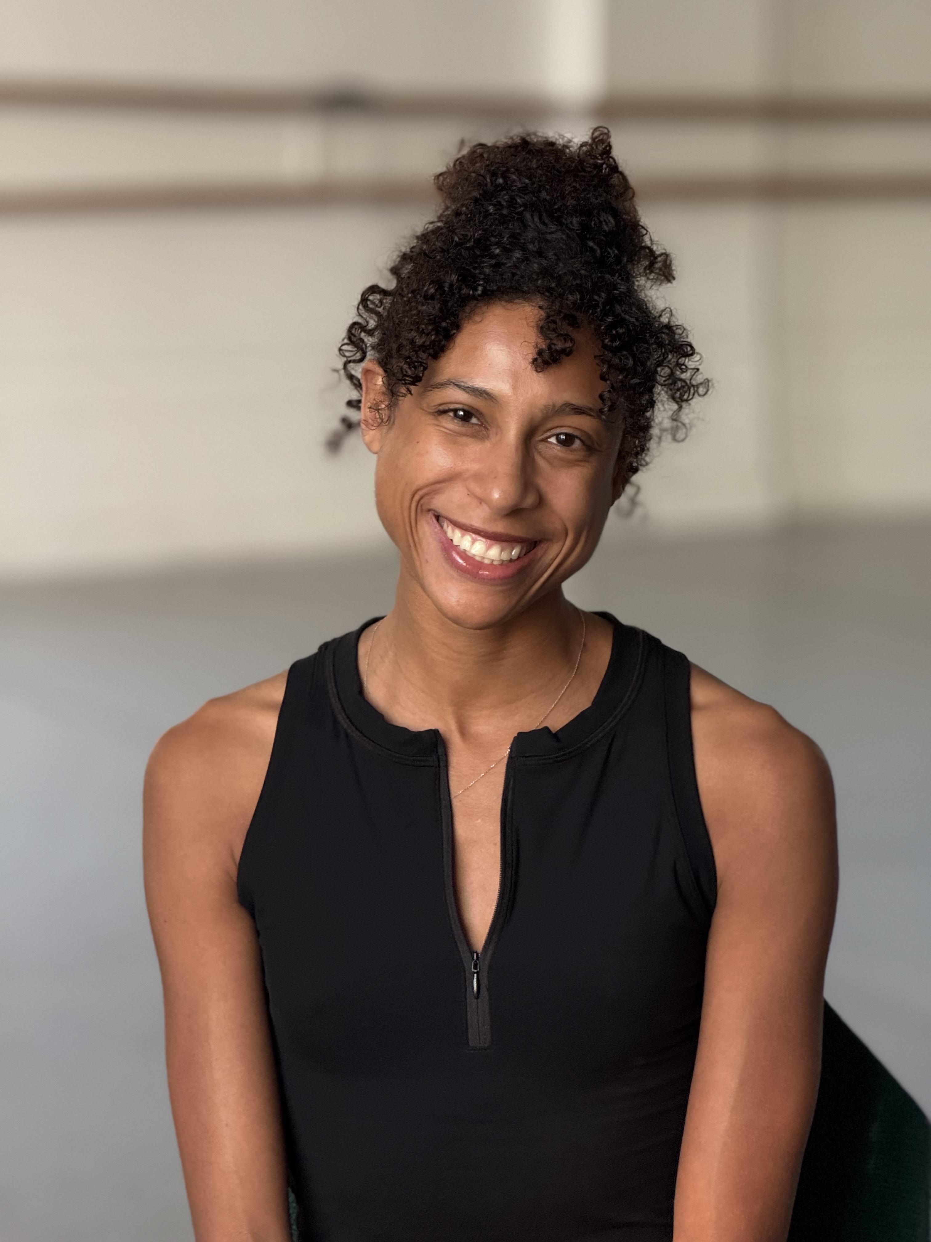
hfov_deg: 12.3
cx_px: 466
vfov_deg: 16.4
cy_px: 621
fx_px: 4303
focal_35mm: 120
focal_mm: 15.66
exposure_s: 1/60
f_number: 2.8
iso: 400
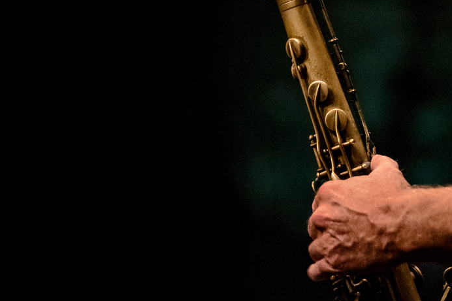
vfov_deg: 3.3
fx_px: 5297
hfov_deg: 4.9
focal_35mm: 422
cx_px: 482
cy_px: -28
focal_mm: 180
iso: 4000
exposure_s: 1/200
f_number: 2.8
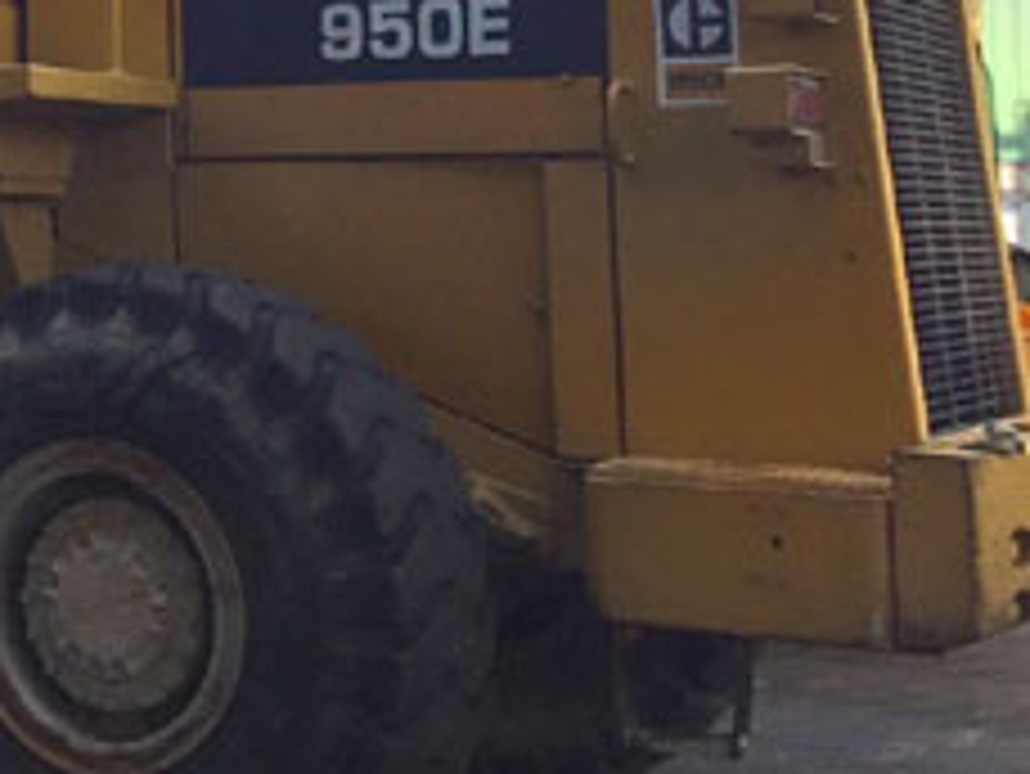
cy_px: -9
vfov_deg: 17.8
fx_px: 2411
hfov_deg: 22.3
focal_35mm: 81
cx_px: -193
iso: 32
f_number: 2.2
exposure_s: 1/1721
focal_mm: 4.15
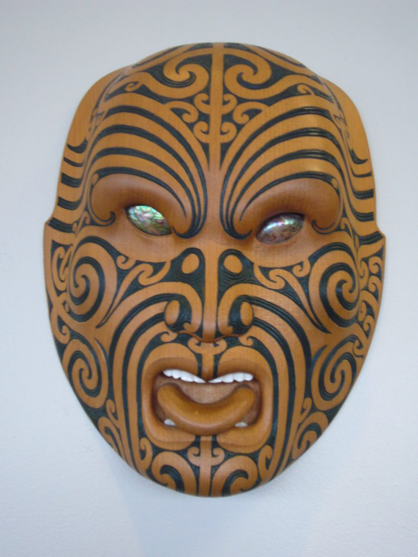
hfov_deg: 29.7
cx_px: 209
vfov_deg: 38.9
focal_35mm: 49
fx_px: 789
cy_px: 278
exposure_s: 1/15
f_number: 3.6
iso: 160
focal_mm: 8.1
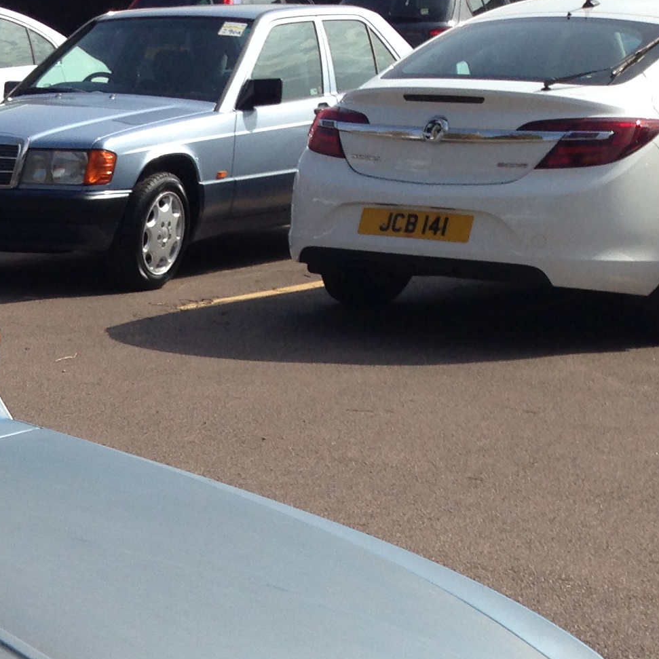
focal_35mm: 98
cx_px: -375
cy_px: 788
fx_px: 2111
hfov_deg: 16.0
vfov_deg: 17.0
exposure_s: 1/1506
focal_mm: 4.12
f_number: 2.4
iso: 50
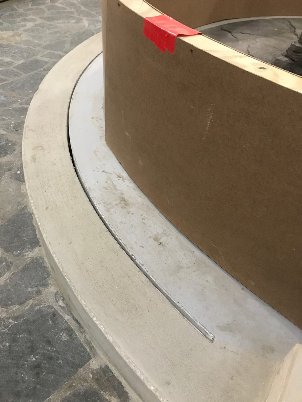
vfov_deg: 63.4
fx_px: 326
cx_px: 151
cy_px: 201
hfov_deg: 49.7
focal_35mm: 28
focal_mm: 3.99
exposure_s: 1/9
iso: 100
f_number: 1.8
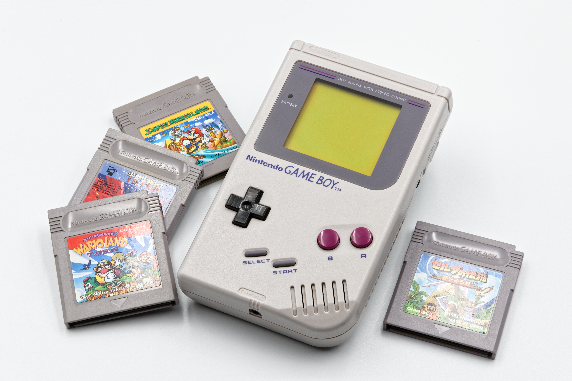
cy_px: 190
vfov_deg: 13.7
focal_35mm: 100
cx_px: 286
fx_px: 1589
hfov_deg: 20.4
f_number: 22
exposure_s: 1/5
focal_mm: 100
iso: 125
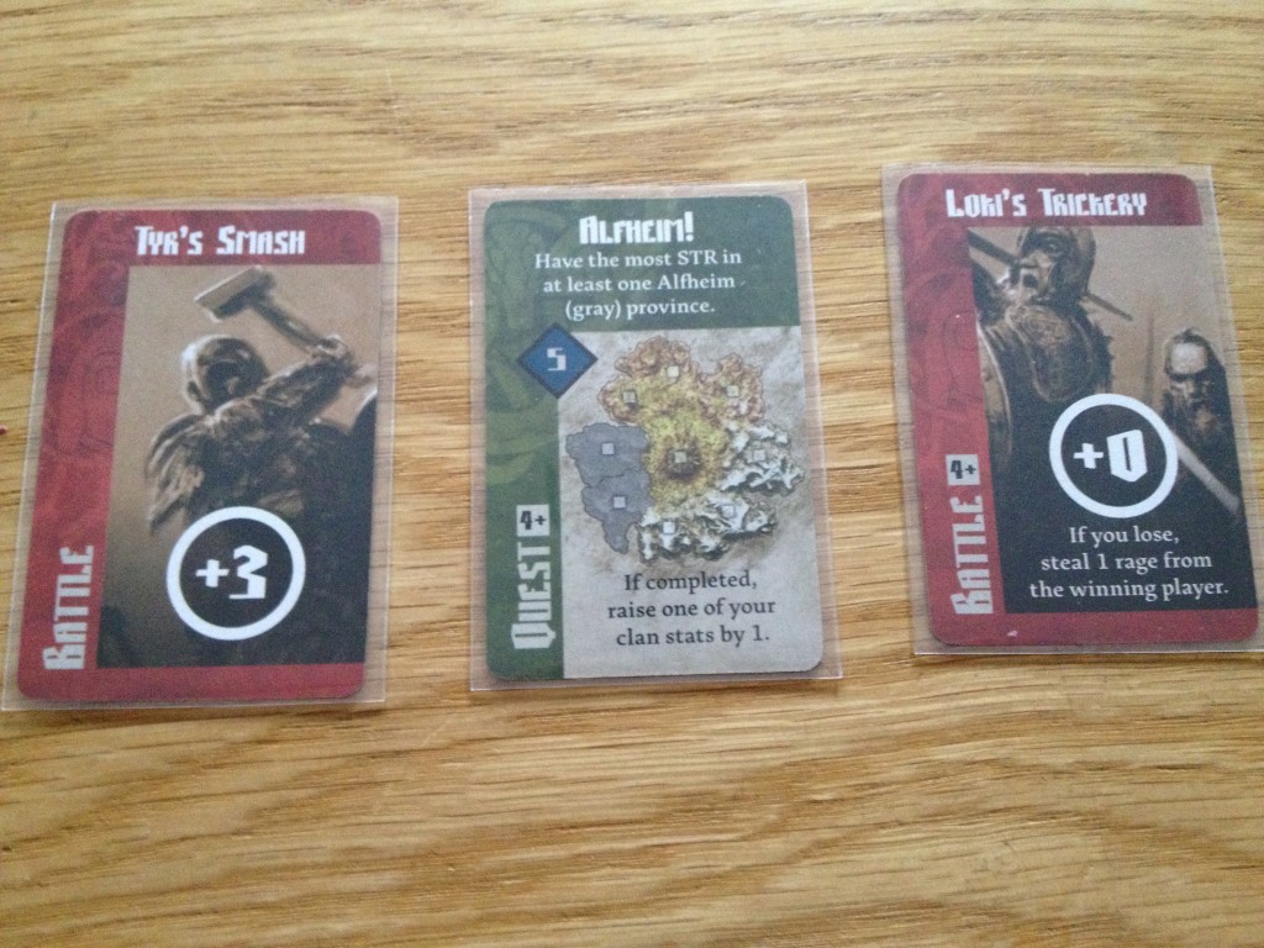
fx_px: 1278
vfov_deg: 40.7
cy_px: 474
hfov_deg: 52.6
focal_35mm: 35
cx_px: 632
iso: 400
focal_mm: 4.28
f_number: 2.4
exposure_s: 1/17
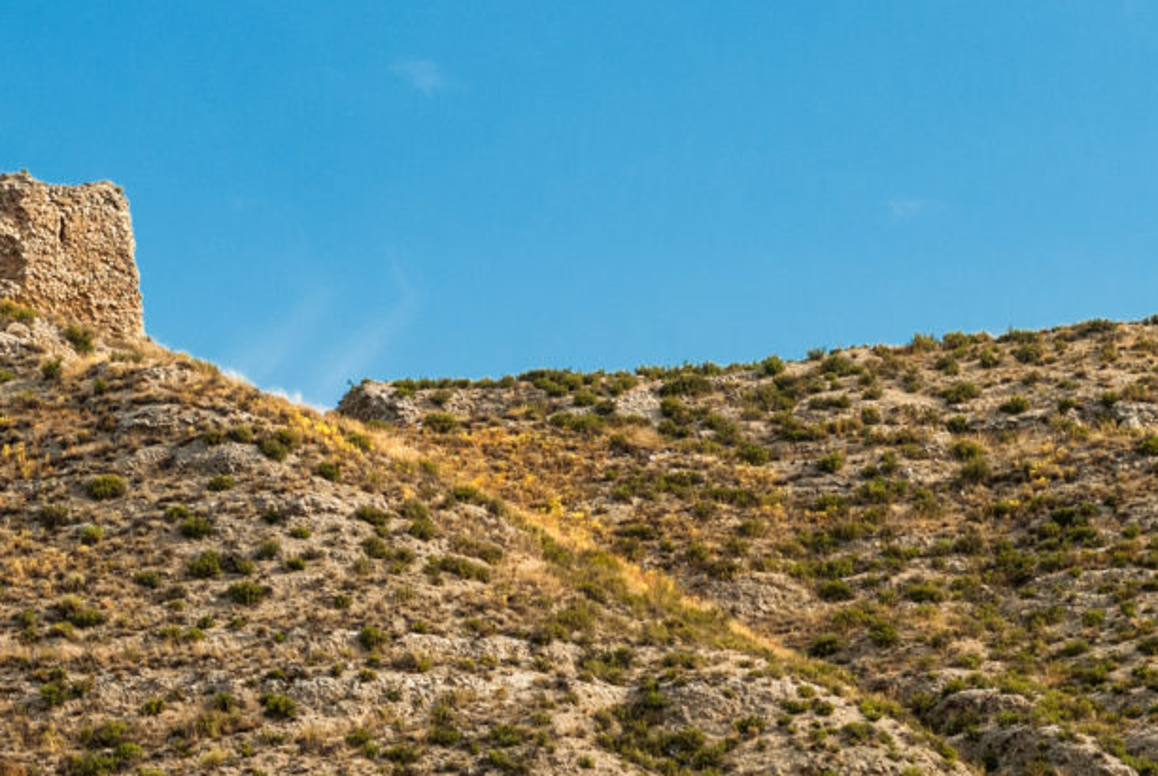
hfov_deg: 6.4
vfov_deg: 4.3
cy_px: 663
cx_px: 168
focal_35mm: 323
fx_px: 10407
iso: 100
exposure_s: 1/320
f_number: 7.1
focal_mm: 86
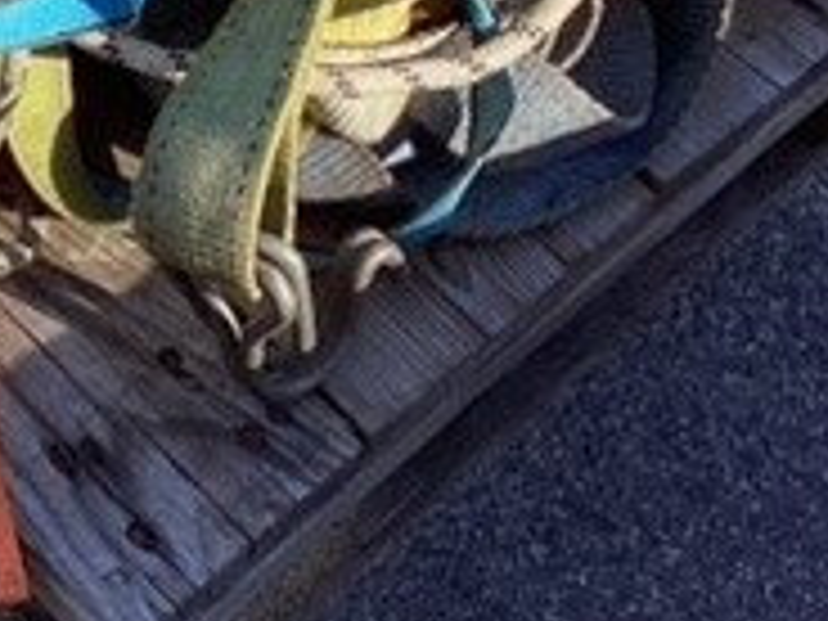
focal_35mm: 108
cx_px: -72
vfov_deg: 13.1
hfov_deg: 17.6
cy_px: -243
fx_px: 2583
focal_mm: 3.3
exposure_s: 1/395
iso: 25
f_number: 2.4
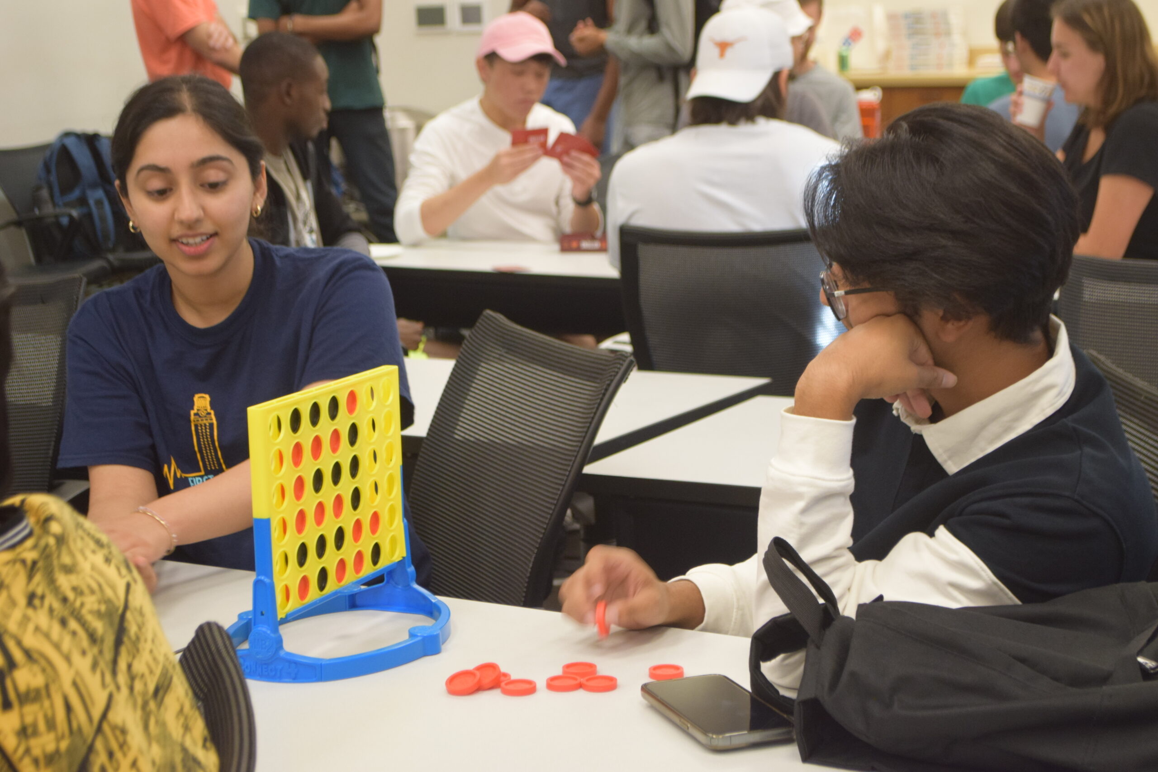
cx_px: 579
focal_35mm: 66
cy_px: 386
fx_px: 2123
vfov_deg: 20.6
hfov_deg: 30.5
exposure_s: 1/30
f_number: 5.3
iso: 1250
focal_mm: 44
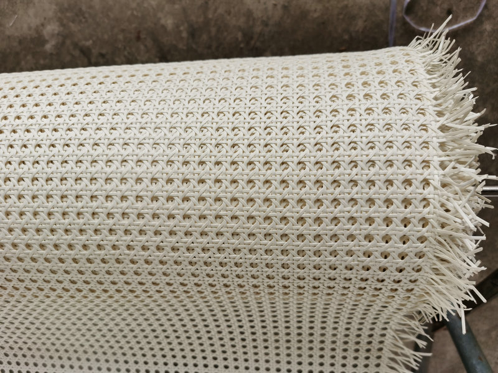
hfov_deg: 65.3
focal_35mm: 27
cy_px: 186
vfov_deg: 51.4
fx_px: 388
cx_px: 249
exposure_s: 1/268
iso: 50
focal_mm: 5.56
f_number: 1.6
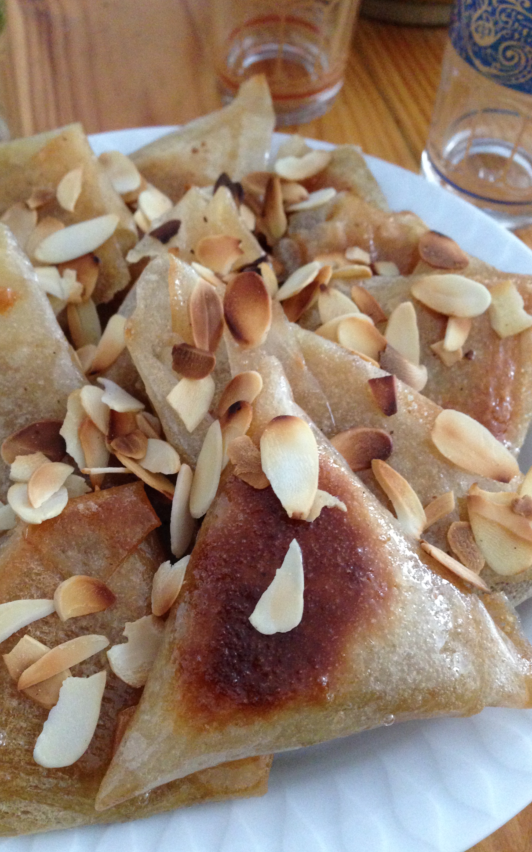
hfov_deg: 35.2
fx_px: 835
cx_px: 214
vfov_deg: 54.0
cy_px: 429
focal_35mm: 36
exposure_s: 1/15
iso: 400
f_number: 2.4
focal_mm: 4.12
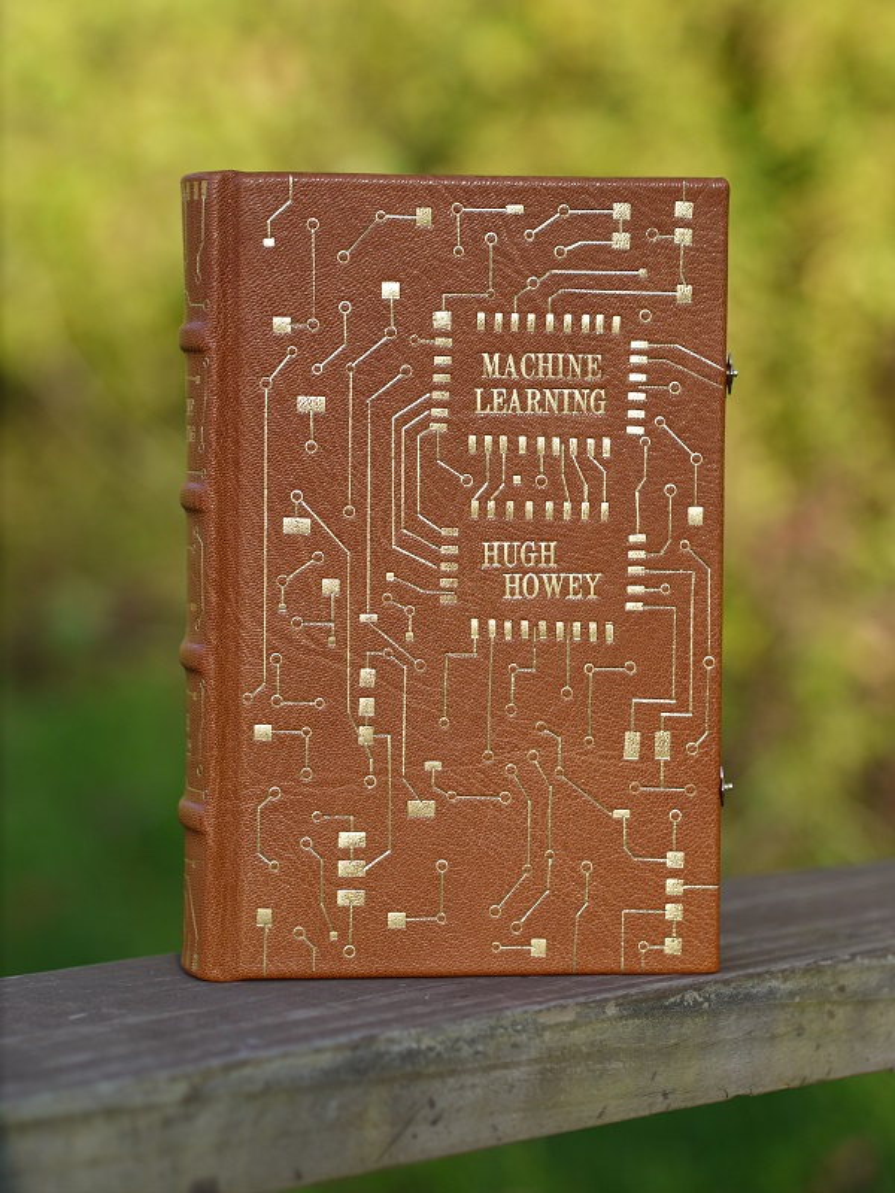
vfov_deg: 21.8
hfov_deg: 16.4
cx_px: 448
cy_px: 596
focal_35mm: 90
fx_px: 3103
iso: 160
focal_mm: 45
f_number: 2
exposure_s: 1/1300
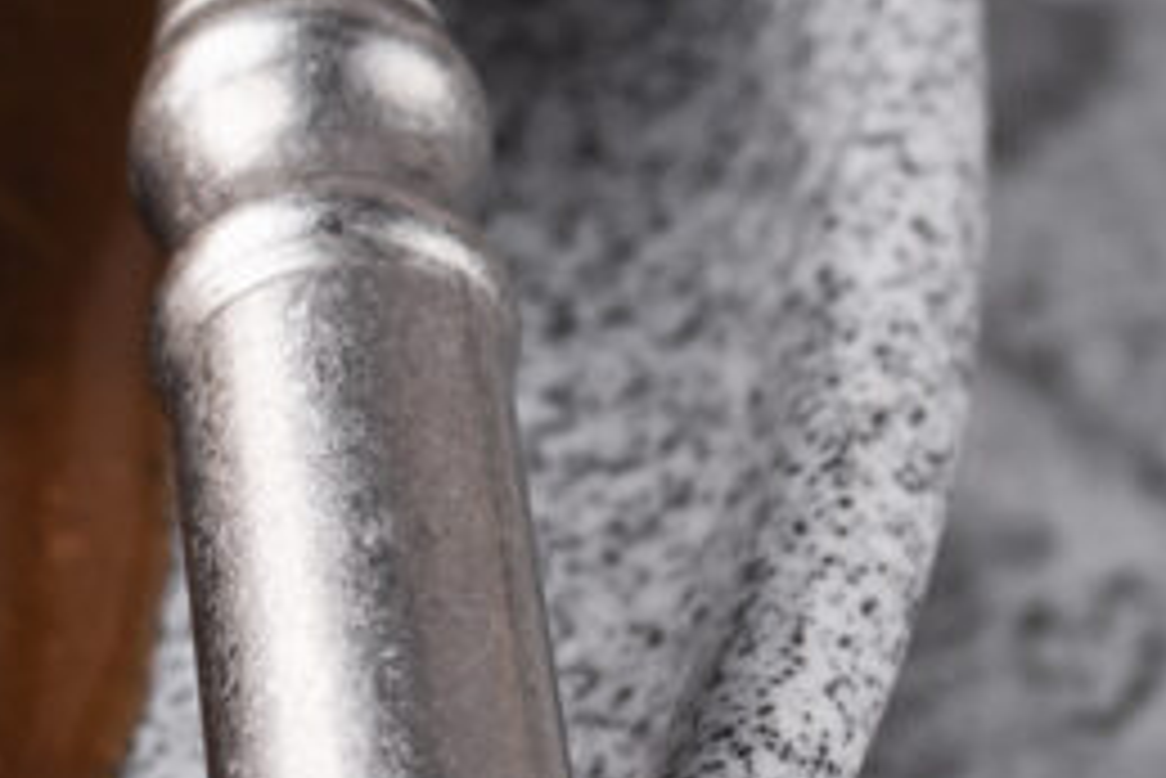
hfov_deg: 2.5
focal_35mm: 831
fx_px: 26929
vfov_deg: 1.7
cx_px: -2287
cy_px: 214
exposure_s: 1/100
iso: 100
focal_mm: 105
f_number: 9
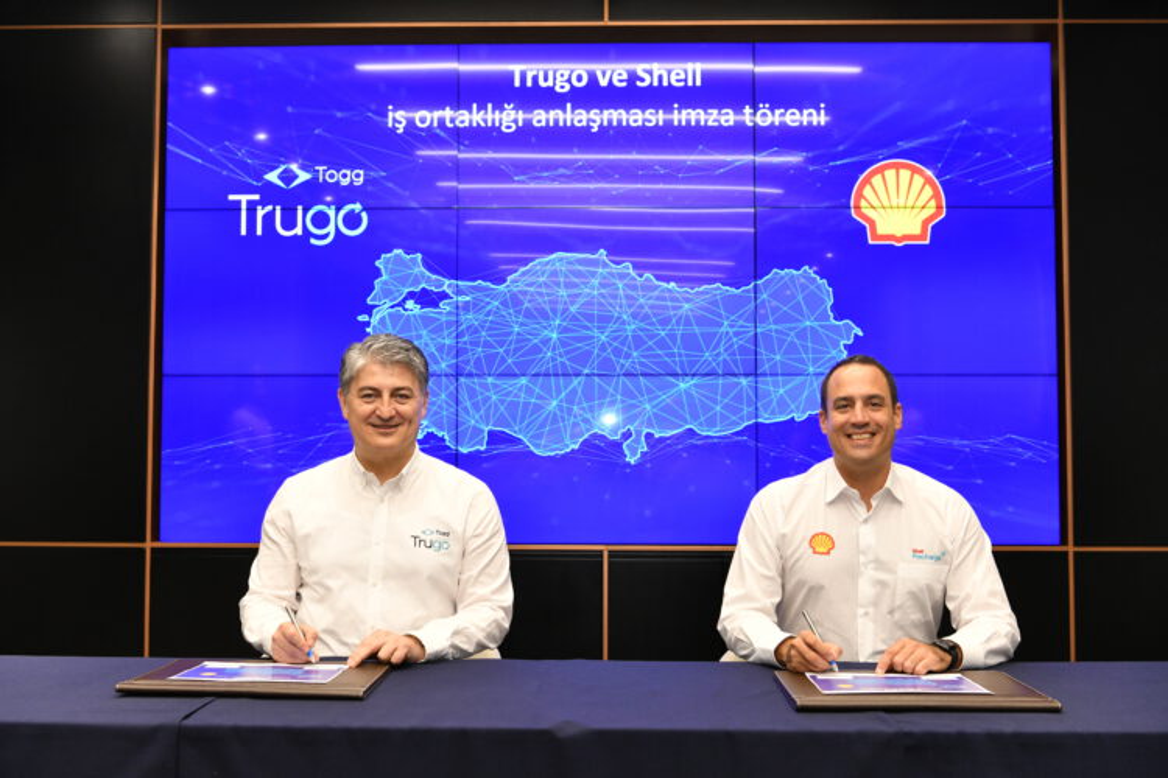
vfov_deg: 35.1
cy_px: 389
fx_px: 1233
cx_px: 584
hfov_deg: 50.7
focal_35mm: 38
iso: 2000
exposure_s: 1/160
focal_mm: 38
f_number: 5.6
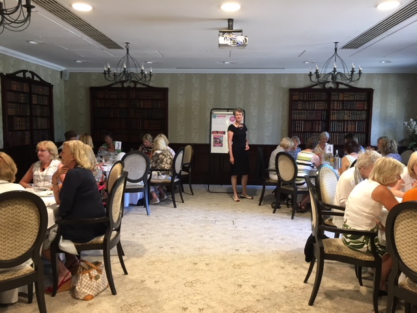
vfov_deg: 48.2
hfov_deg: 61.7
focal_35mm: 29
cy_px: 156
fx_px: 349
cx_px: 208
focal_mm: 4.15
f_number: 2.2
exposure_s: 1/33
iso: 125
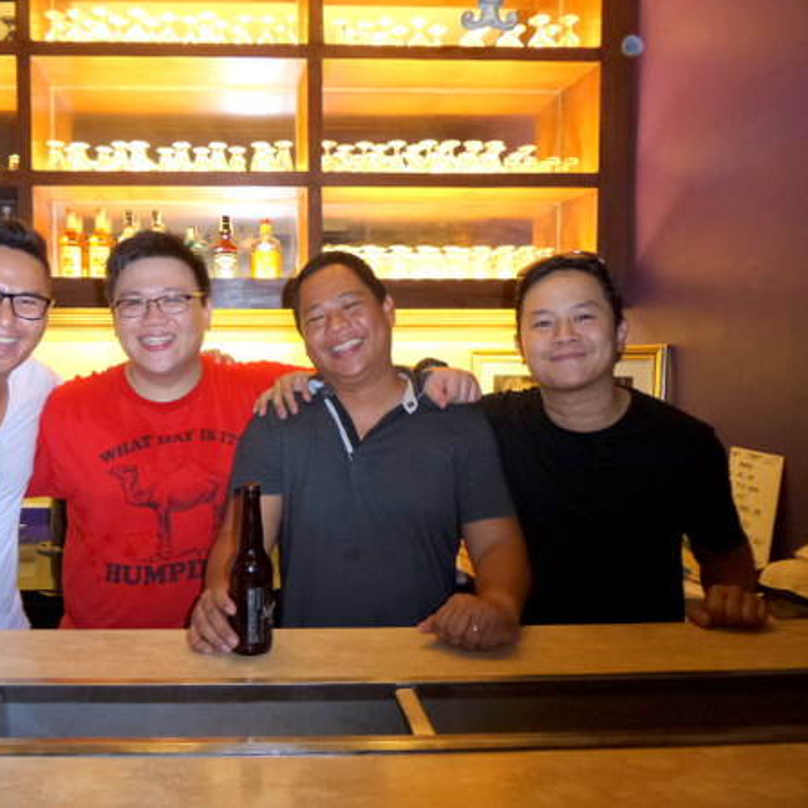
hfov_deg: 54.5
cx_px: 268
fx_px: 766
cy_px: 395
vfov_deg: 55.6
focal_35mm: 29
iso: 320
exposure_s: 1/30
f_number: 3.1
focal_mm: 4.4
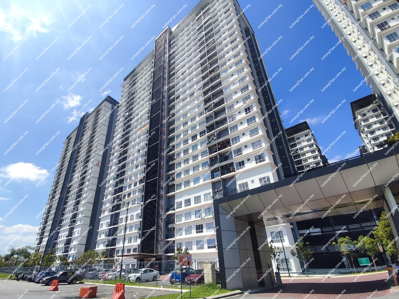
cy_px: 150
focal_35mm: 16
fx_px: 184
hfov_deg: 94.5
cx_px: 200
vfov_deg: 78.1
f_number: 2.2
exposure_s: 1/1443
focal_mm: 1.65
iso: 50
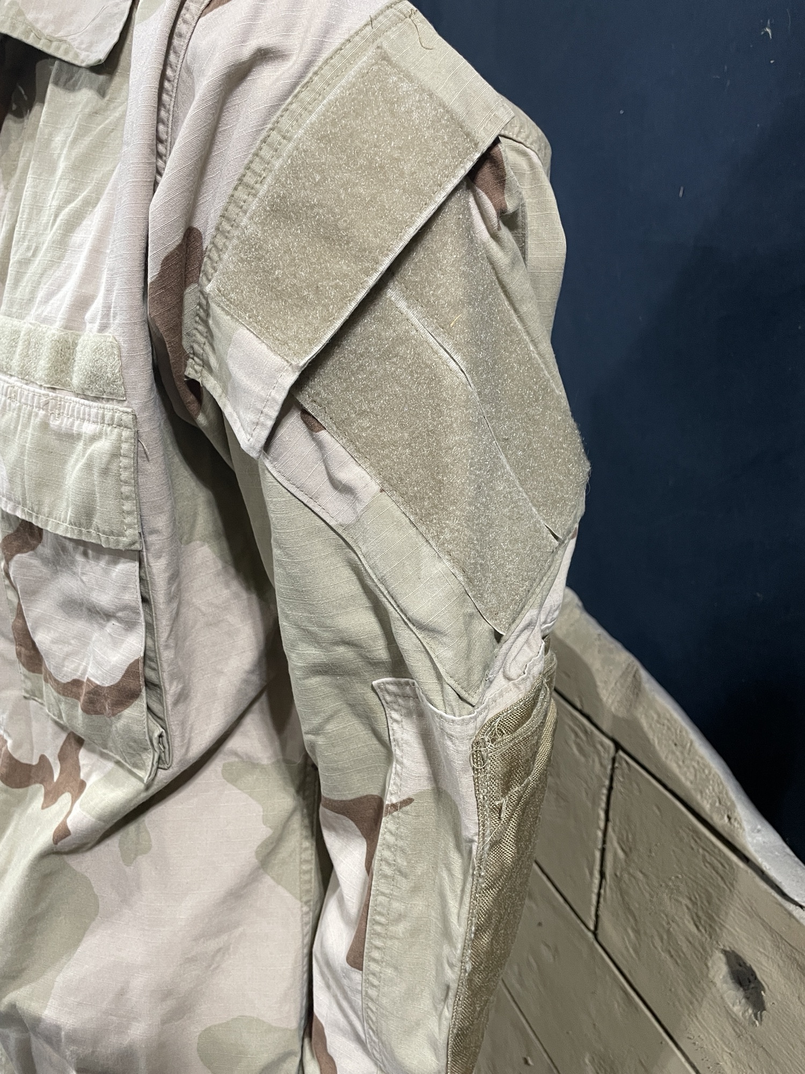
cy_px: 537
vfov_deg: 67.3
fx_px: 806
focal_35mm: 26
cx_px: 402
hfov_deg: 53.1
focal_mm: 4.2
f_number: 1.6
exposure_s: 1/60
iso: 320
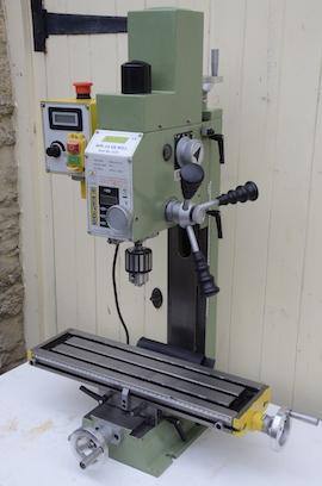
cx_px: 161
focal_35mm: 48
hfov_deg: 27.9
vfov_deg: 41.2
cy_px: 243
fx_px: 647
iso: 1000
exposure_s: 1/160
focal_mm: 32
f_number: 13
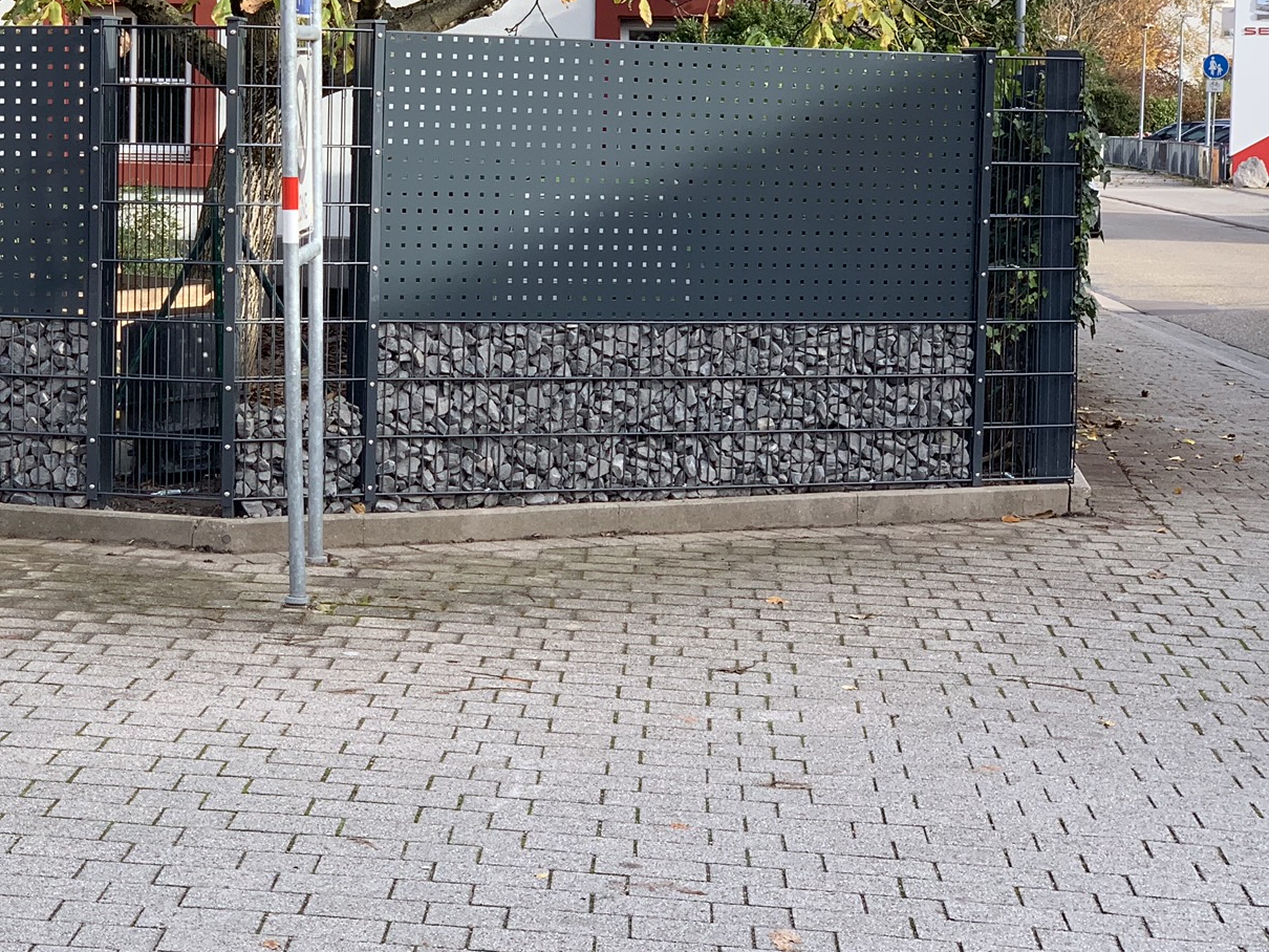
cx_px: 382
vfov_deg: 16.8
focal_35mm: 88
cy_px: 321
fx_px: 3227
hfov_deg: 22.1
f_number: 2.4
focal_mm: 6
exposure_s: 1/261
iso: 16
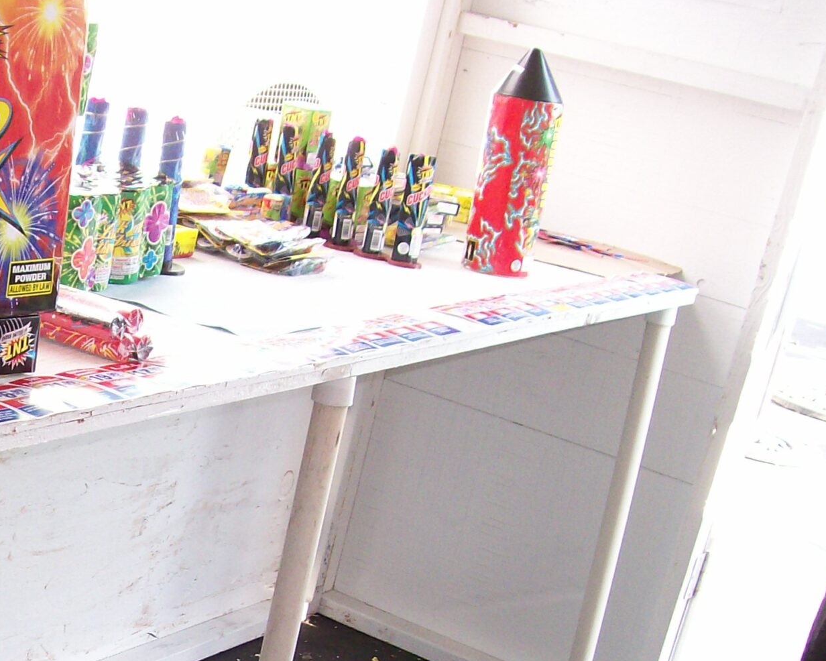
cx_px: -12
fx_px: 1785
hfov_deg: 24.8
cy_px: 620
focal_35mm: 73
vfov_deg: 20.5
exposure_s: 1/104
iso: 140
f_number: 2.7
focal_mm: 6
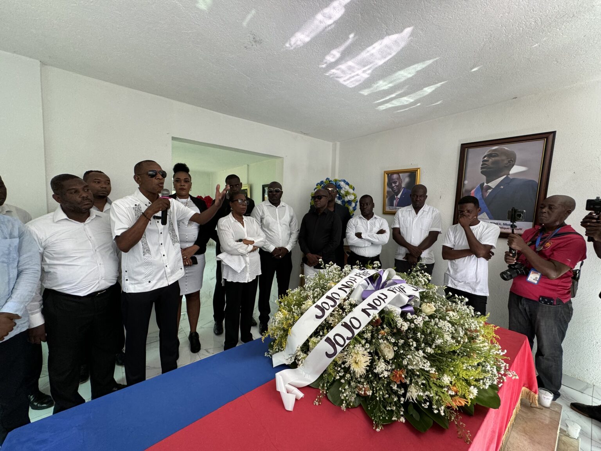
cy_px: 226
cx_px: 300
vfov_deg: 85.7
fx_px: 243
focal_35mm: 14
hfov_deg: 102.1
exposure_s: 1/99
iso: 100
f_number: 2.2
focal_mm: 2.22
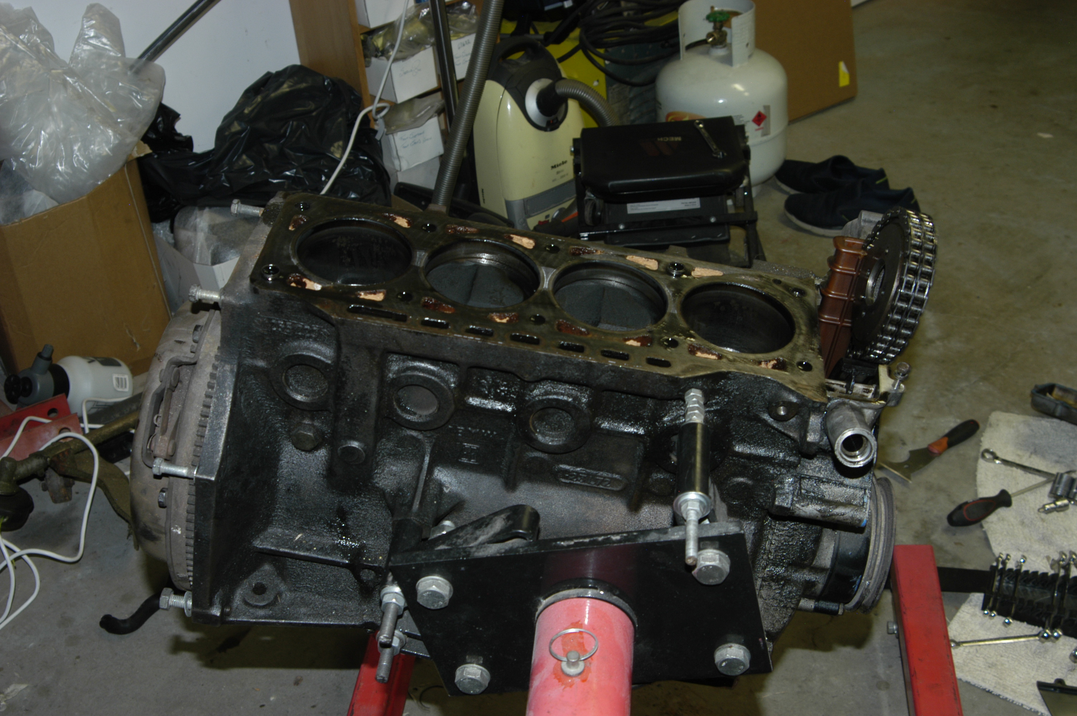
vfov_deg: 31.8
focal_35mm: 42
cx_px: 538
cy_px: 358
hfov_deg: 46.4
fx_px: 1255
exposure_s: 1/10
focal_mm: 28
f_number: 5.6
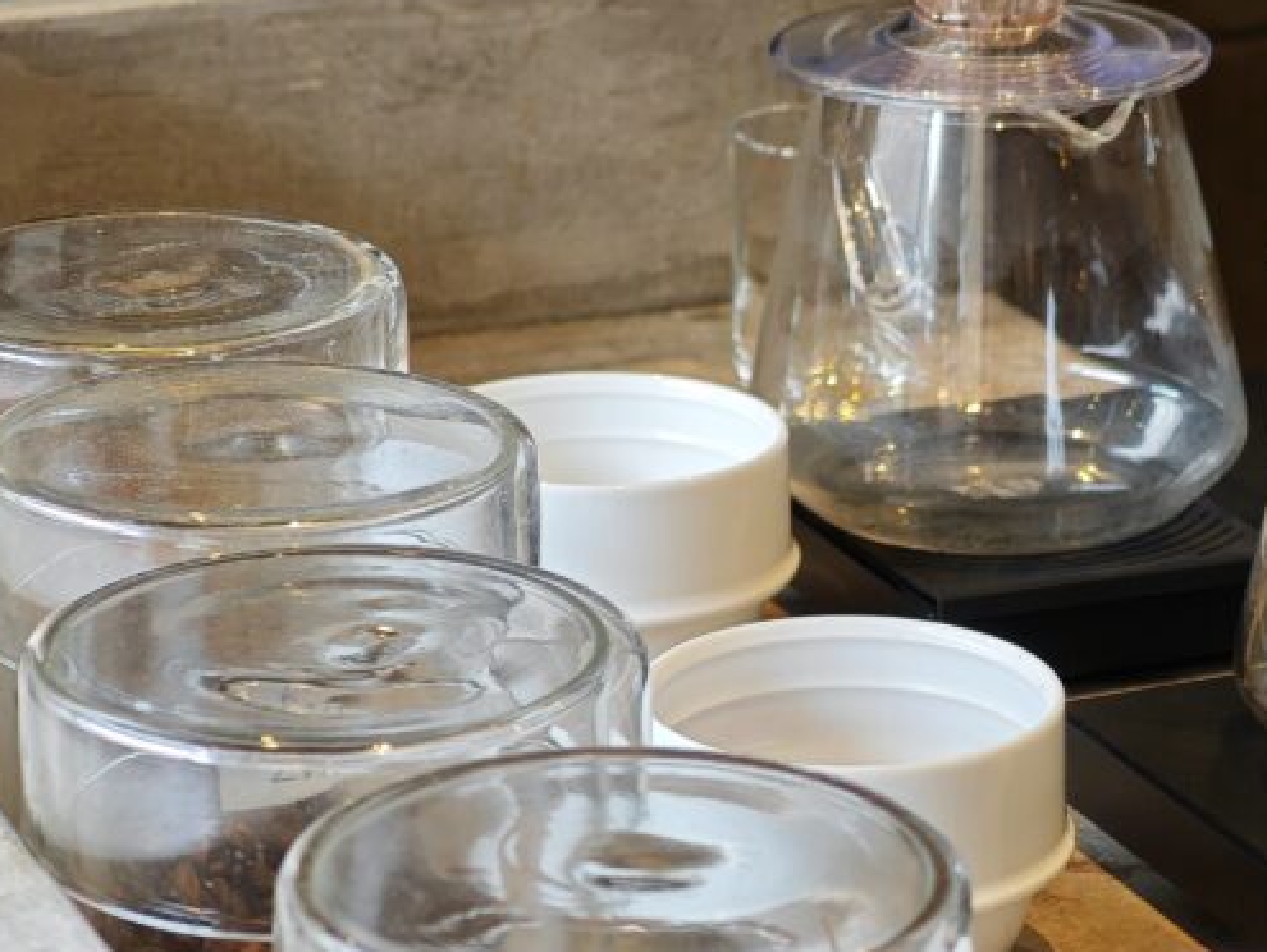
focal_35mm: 155
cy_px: 589
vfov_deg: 9.6
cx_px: 1080
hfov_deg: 12.7
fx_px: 5677
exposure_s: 1/120
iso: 200
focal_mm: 12.28
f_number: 1.8
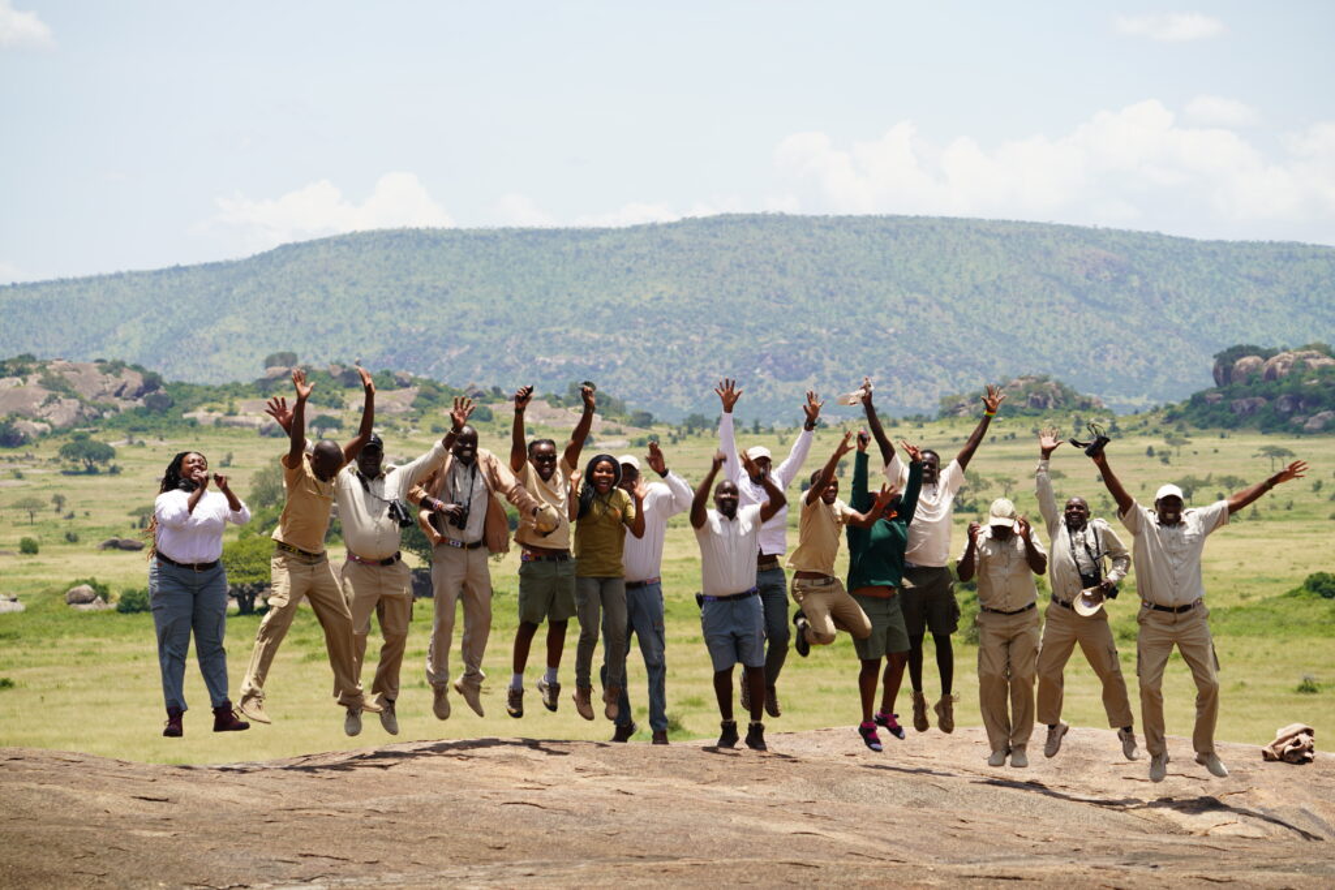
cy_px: 445
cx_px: 668
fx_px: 5563
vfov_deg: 9.2
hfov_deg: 13.7
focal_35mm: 150
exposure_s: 1/200
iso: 100
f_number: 7.1
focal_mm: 150
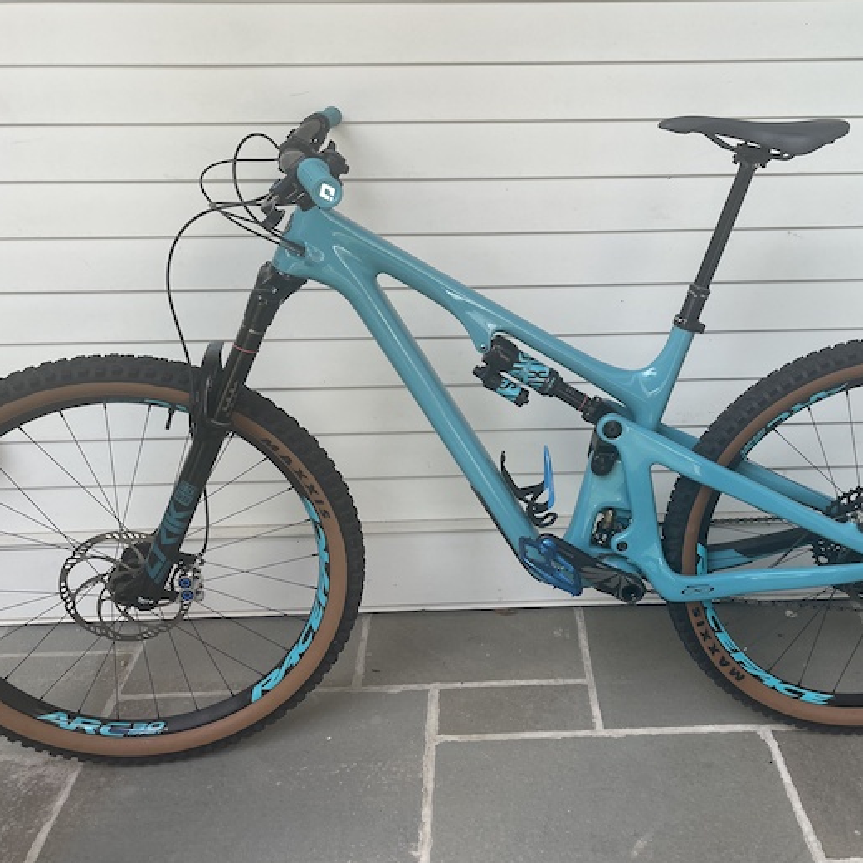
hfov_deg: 48.1
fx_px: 959
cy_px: 383
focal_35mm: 34
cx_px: 521
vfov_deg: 48.4
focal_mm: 5.1
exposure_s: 1/599
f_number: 1.6
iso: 32
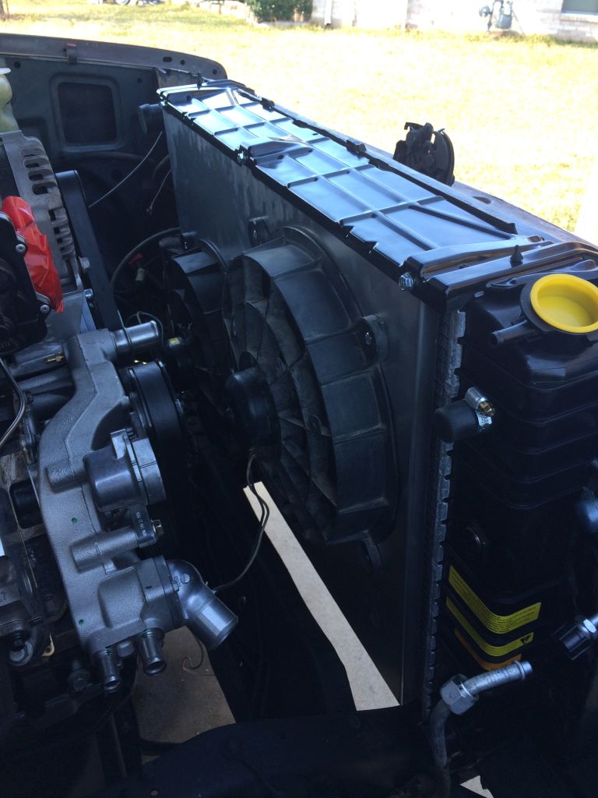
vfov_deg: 61.7
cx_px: 299
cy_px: 399
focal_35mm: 29
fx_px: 668
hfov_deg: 48.2
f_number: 2.2
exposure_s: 1/120
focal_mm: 4.15
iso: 32
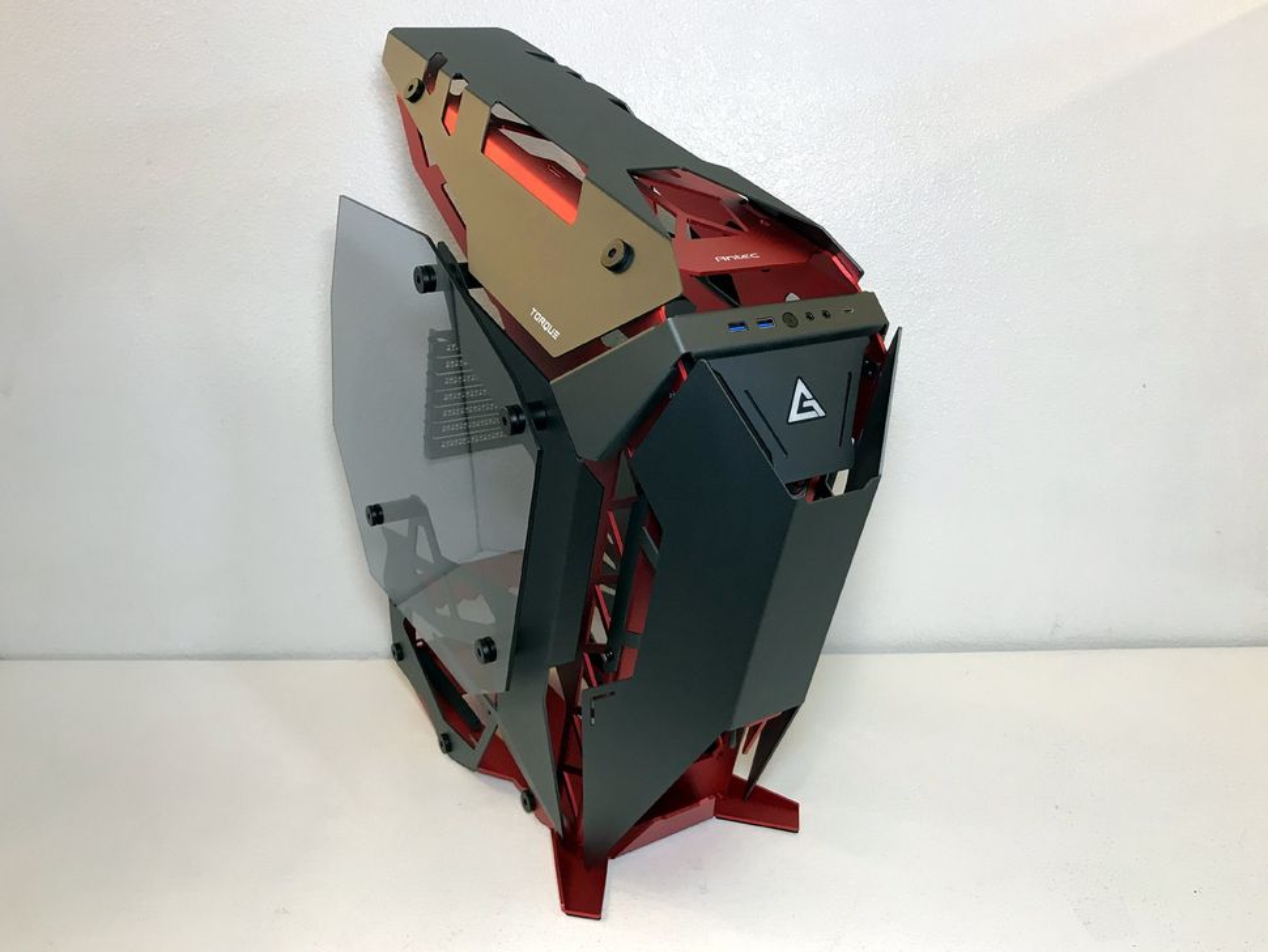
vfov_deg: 49.8
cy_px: 476
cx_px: 634
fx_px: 1026
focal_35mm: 28
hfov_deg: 63.4
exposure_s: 1/24
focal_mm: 3.99
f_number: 1.8
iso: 32
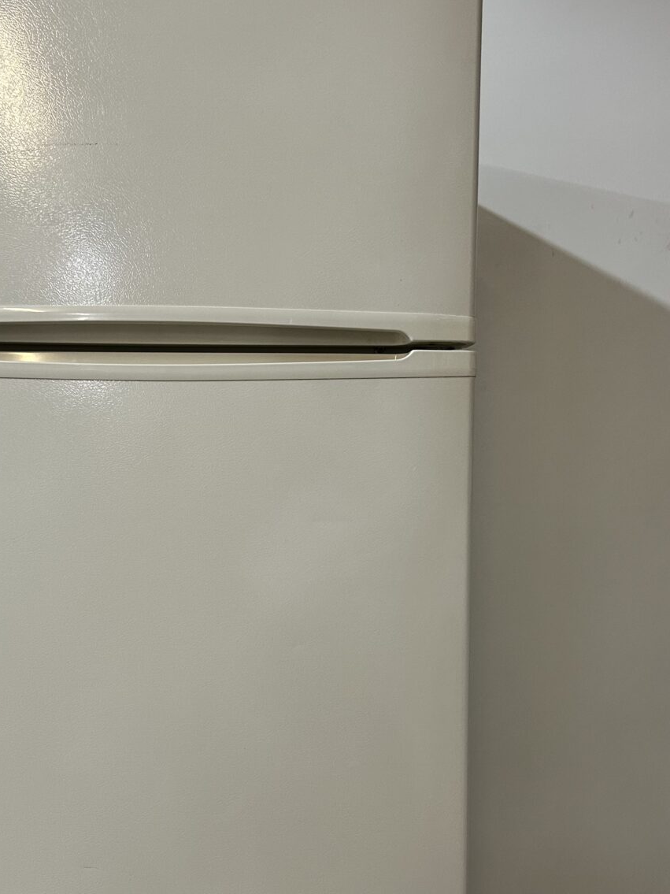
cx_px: 141
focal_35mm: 44
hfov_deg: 32.1
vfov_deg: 42.7
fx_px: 1136
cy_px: 541
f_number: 1.5
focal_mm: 5.7
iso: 100
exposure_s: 1/60
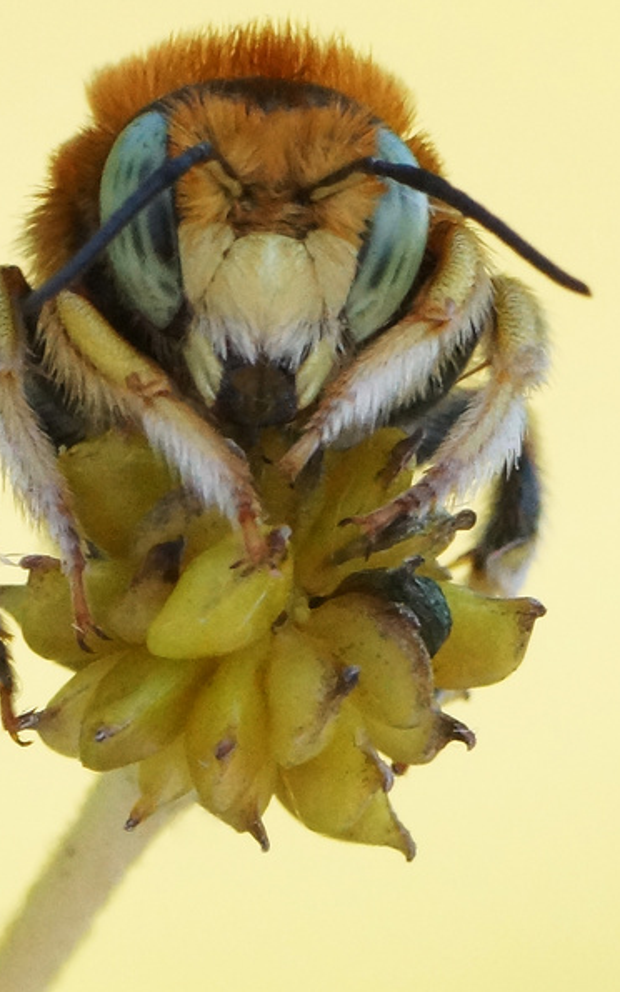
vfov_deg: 4.2
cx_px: 160
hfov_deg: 2.6
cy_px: 682
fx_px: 13487
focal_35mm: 499
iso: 1600
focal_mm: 90
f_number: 14
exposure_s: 1/100
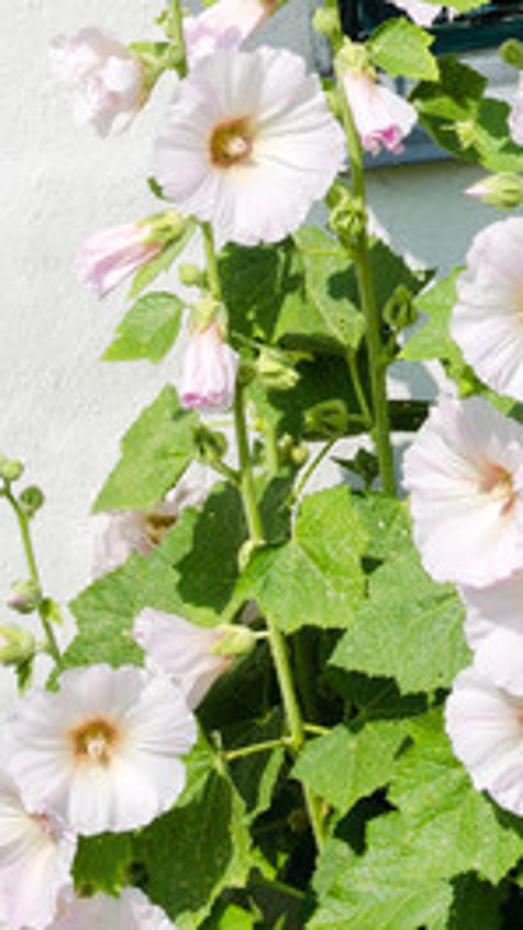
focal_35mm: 230
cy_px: -477
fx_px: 5672
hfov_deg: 5.2
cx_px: 899
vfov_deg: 9.1
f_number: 10
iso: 100
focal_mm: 38
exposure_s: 1/200
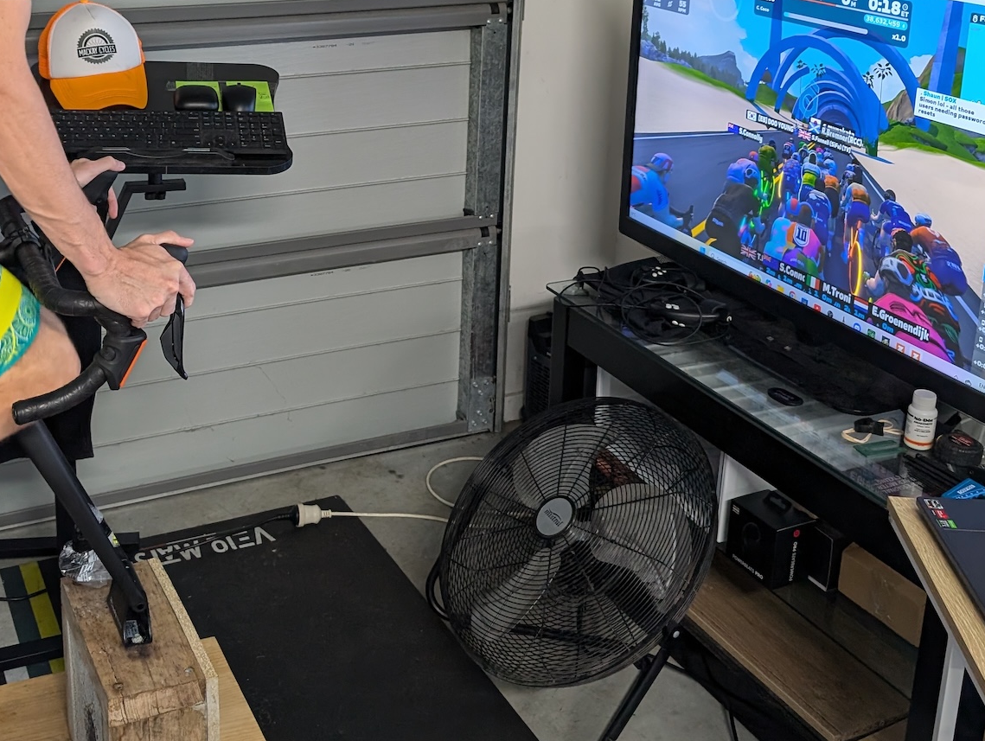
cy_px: 188
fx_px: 1225
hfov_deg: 43.3
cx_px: 339
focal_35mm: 43
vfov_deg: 33.0
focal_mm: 6.9
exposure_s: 1/100
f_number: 1.68
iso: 311
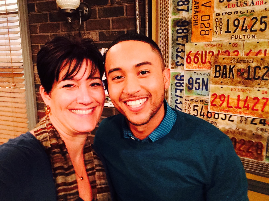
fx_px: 241
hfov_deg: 58.4
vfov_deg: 45.4
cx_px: 134
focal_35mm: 31
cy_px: 100
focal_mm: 2.15
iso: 250
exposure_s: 1/30
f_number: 2.4
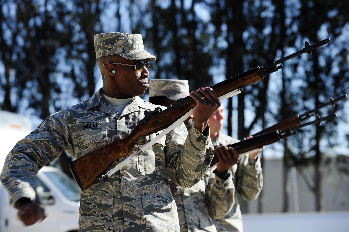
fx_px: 1502
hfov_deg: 13.3
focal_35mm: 155
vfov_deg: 8.8
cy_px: 116
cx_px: 174
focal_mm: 155
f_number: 7.1
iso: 200
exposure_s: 1/320
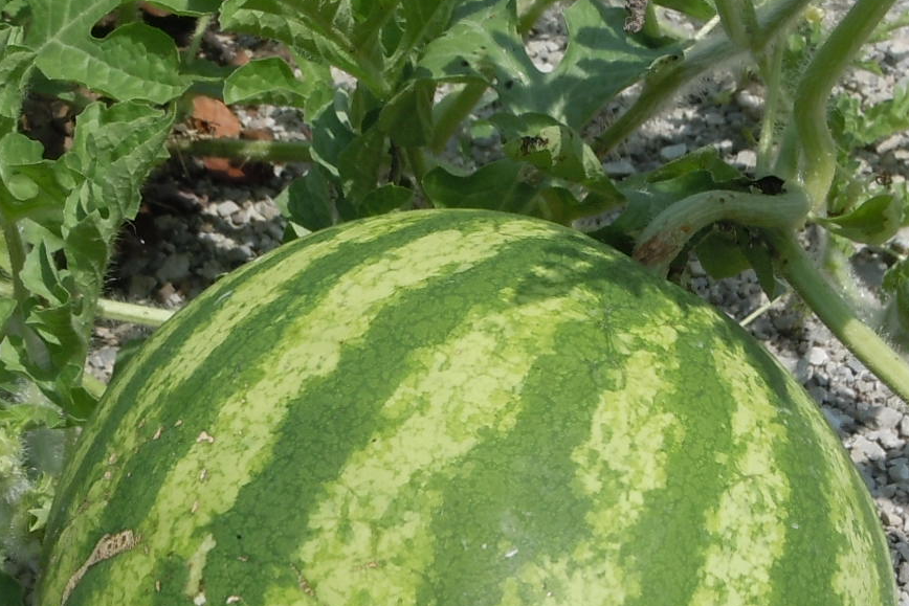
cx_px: 446
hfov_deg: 25.1
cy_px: 637
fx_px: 2045
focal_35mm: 81
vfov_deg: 16.4
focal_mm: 5.9
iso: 100
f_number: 4
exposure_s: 1/800
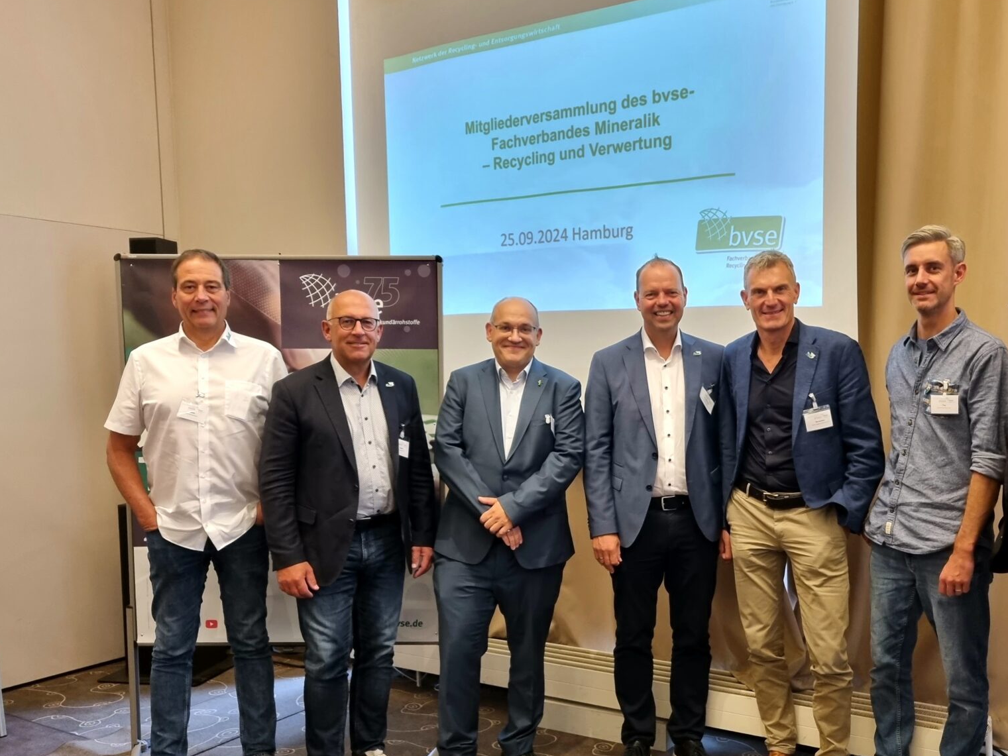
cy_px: 457
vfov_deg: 40.5
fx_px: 1019
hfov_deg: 52.3
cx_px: 607
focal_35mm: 35
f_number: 1.8
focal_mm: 5.4
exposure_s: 1/50
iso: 320
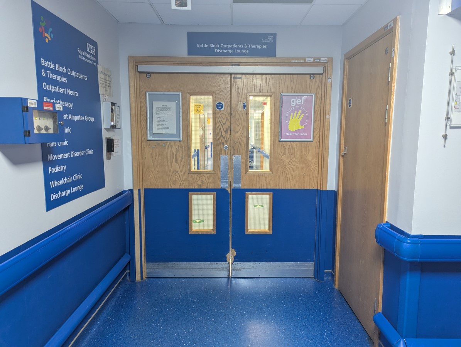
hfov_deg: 71.5
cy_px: 174
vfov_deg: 56.9
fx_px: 320
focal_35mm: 24
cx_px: 230
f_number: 1.85
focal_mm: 6.81
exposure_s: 1/25
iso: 171
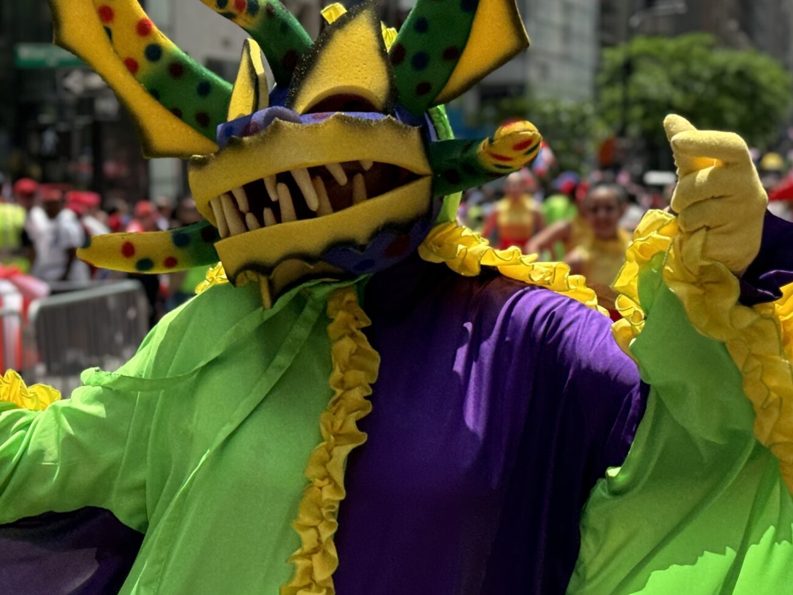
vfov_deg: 15.5
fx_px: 2177
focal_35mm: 95
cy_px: 446
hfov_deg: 20.5
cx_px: 186
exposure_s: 1/3096
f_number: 1.78
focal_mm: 6.76
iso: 64
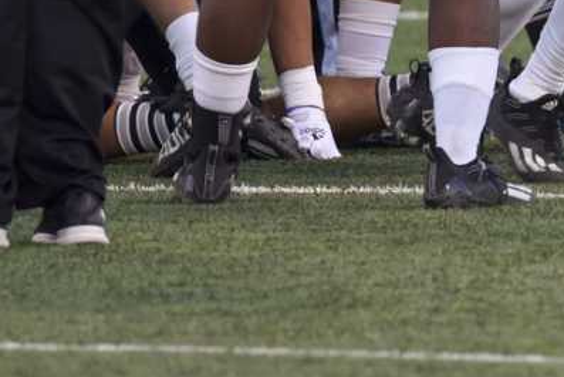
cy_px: -446
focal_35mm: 1548
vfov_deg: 0.9
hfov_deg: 1.3
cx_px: 693
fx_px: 24260
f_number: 4
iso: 800
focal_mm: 300
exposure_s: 1/800
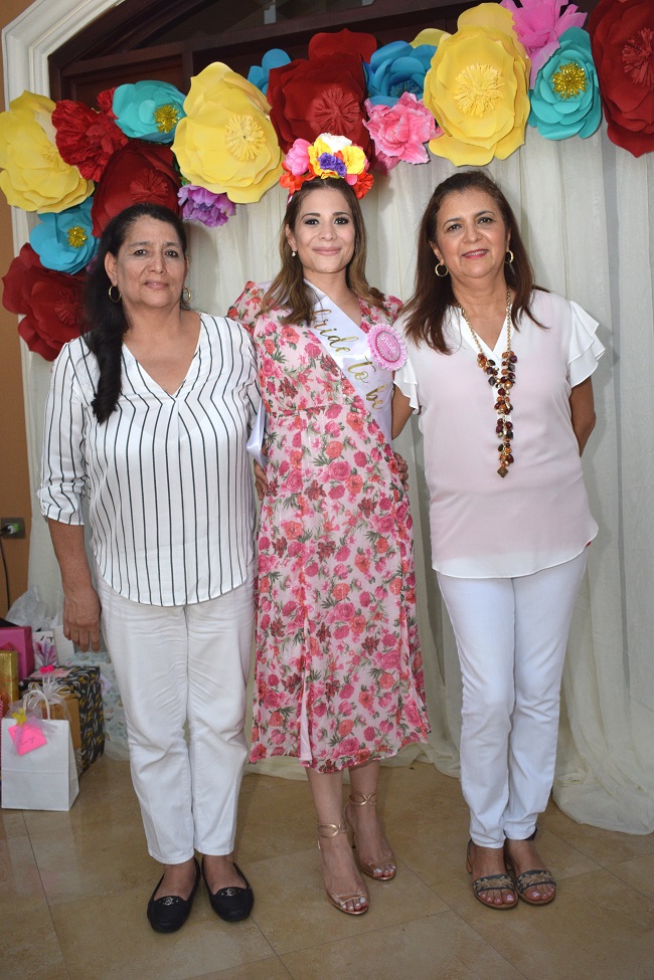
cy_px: 490
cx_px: 327
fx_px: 981
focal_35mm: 36
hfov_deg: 36.9
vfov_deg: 53.1
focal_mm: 24
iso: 800
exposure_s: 1/200
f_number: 4
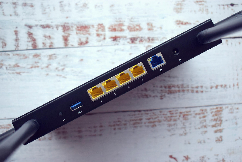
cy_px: 81
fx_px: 353
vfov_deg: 25.8
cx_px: 121
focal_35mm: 52
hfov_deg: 37.9
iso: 1600
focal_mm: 35
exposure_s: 1/125
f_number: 5.6
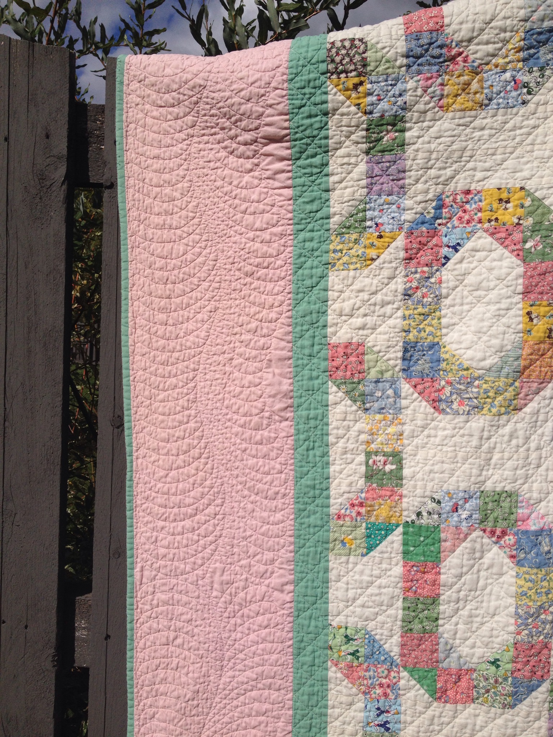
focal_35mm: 35
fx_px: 746
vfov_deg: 52.6
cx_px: 276
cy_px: 368
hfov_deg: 40.7
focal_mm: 4.28
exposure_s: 1/6944
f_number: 2.4
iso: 50
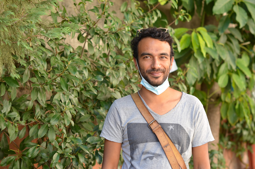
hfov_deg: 27.0
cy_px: 84
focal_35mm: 75
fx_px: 530
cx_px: 128
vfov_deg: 18.1
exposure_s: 1/500
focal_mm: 50
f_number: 2.8
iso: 400
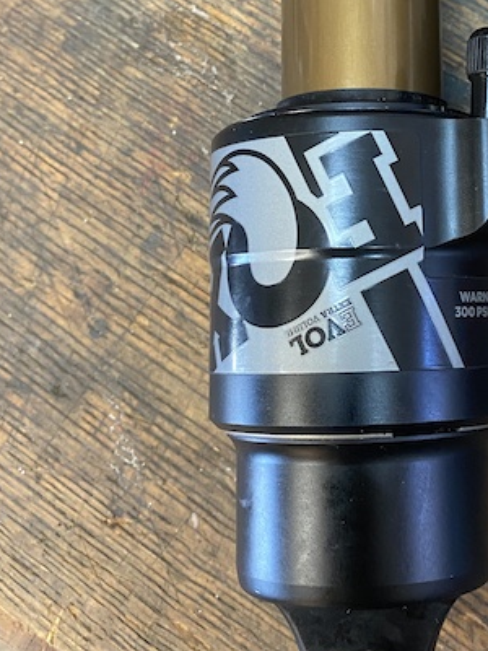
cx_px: 444
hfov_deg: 27.0
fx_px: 977
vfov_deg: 36.0
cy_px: 169
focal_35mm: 52
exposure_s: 1/60
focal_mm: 4.25
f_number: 1.8
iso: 320
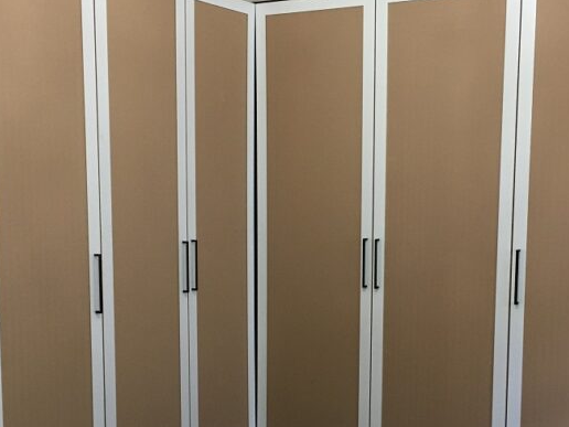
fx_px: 740
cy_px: 238
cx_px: 329
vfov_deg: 32.2
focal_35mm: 45
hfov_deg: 42.0
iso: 160
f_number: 2.2
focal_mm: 4.15
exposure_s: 1/33
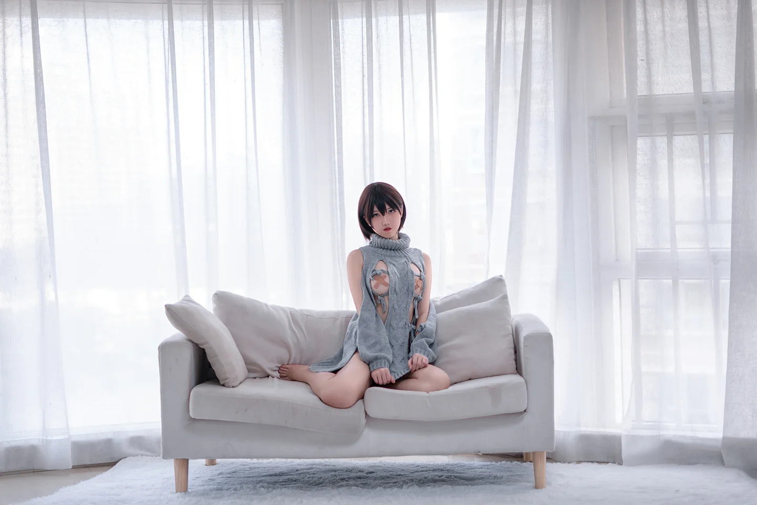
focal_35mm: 50
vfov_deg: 27.0
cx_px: 378
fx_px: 1051
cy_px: 252
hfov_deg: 39.6
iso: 160
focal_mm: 50
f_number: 2
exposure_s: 1/125
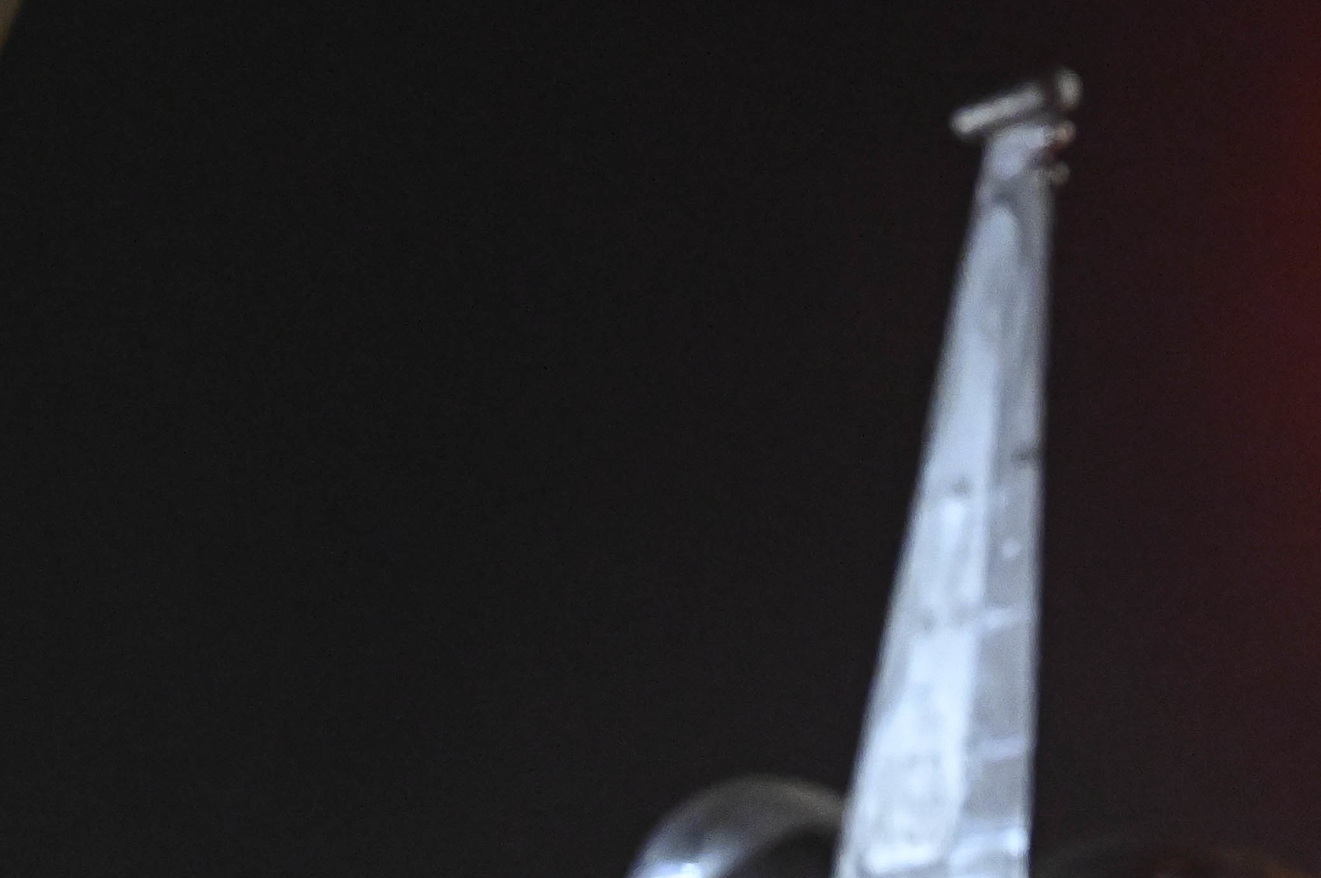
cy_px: 686
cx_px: 1541
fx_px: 12320
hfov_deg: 6.1
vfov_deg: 4.1
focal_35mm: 336
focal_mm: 115
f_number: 2.8
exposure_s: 1/60
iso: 8000
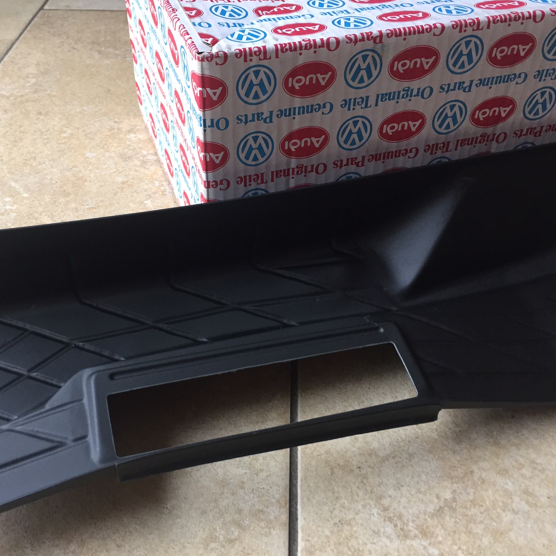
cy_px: 275
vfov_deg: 47.2
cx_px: 227
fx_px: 636
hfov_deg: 47.0
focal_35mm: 35
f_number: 2.2
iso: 64
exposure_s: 1/33
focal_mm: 4.15
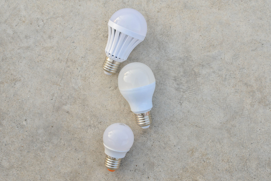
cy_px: 90
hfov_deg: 41.1
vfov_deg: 28.1
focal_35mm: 48
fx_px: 361
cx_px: 136
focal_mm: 48
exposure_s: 1/60
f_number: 7.1
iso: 400
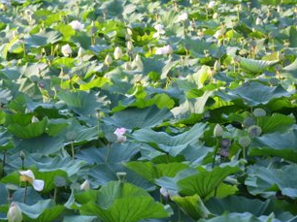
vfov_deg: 4.5
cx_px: 16
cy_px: 132
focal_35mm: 328
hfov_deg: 6.0
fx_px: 2812
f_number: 5.6
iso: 220
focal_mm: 116
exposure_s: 1/125
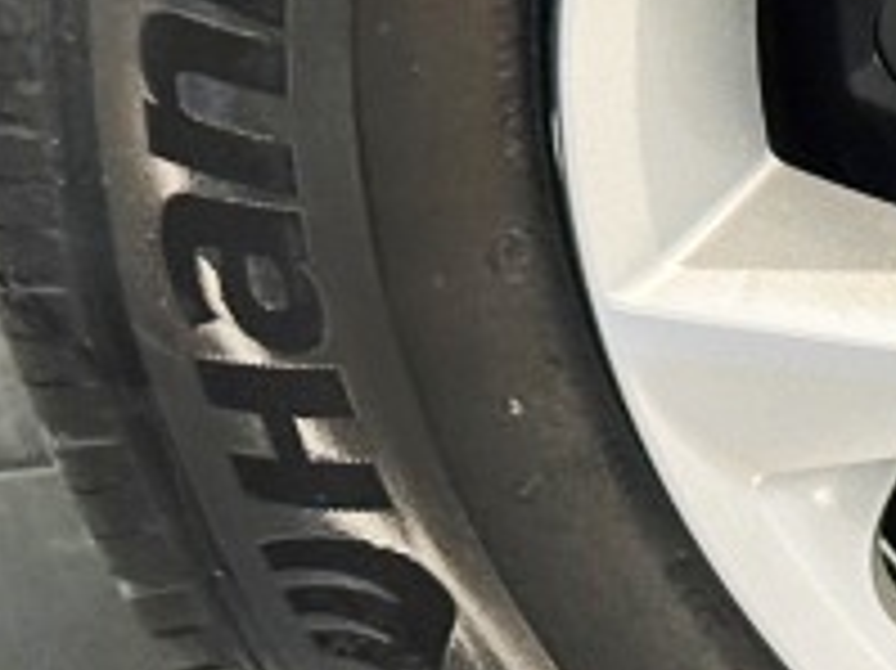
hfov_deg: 7.8
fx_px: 6389
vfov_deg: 6.0
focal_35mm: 247
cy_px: -36
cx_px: 1607
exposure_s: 1/40
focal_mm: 6.86
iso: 500
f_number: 1.78
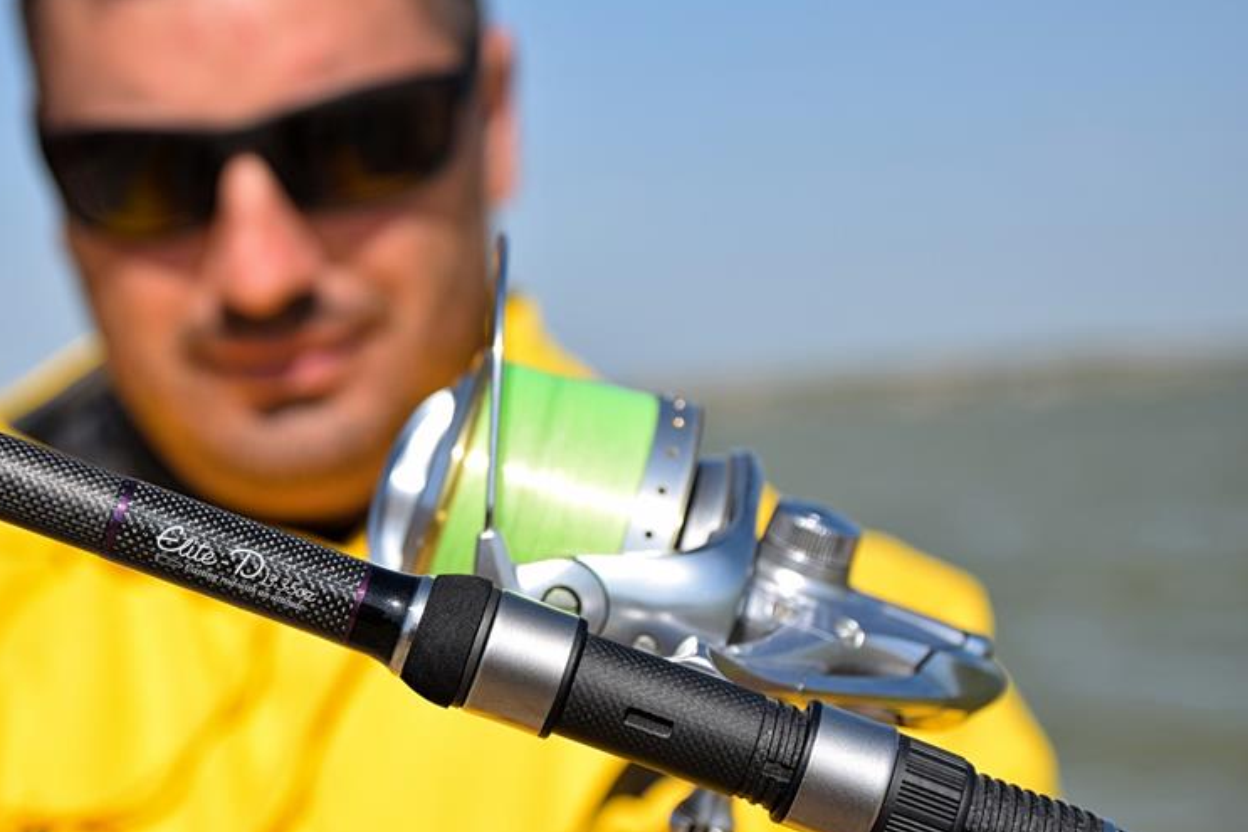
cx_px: 403
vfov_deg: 15.0
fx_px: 3154
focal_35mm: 91
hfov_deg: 22.3
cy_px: 368
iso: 100
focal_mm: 44
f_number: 3.5
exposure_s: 1/1600
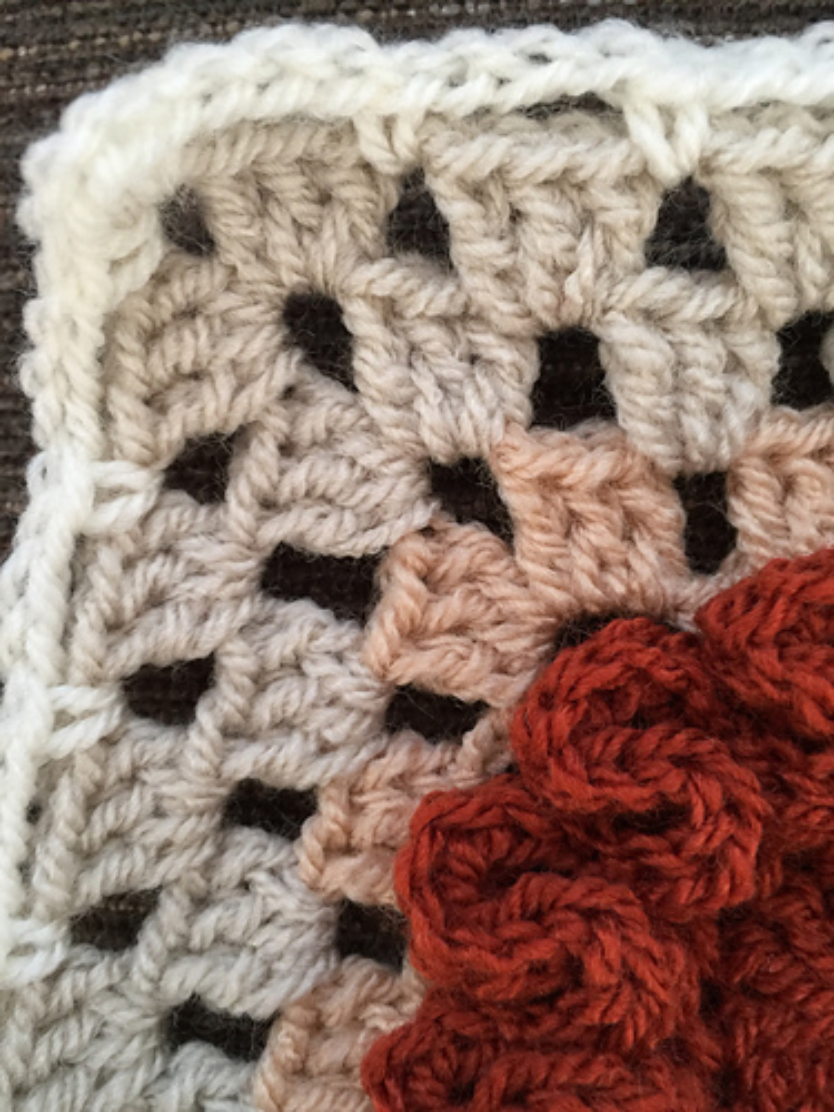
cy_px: 556
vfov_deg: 61.7
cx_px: 417
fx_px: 932
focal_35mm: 29
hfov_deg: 48.2
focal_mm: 4.15
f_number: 2.2
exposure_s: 1/17
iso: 50
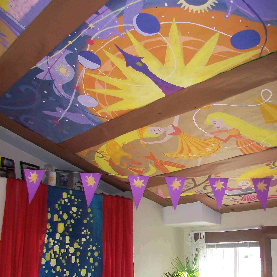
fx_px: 344
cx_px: 138
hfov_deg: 43.9
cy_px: 179
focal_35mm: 38
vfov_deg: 43.4
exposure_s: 1/60
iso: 160
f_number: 2.8
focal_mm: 5.7
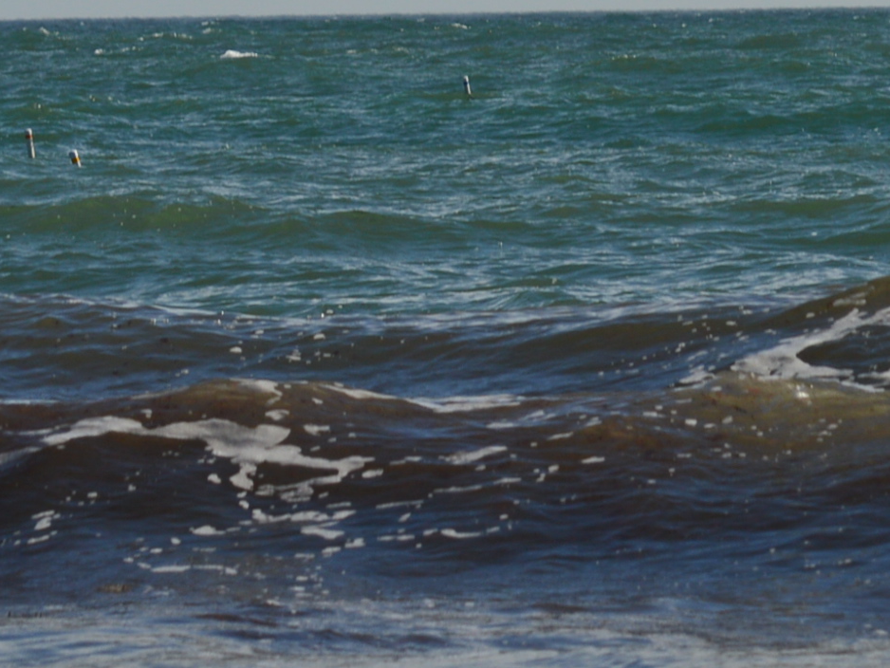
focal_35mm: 624
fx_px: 16036
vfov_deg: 2.4
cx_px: 770
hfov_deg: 3.2
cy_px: 197
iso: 160
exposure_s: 1/500
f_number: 11
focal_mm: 135
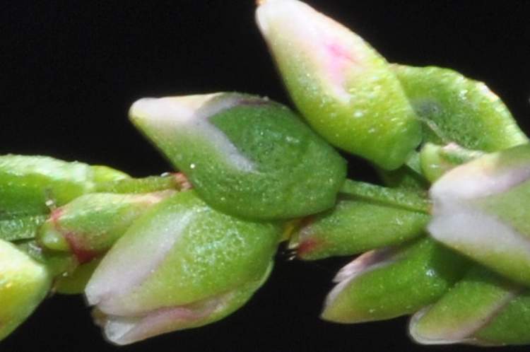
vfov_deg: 15.1
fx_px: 1323
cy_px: 176
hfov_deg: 22.6
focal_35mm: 90
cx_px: 265
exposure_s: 1/100
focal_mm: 60
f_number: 18
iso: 200
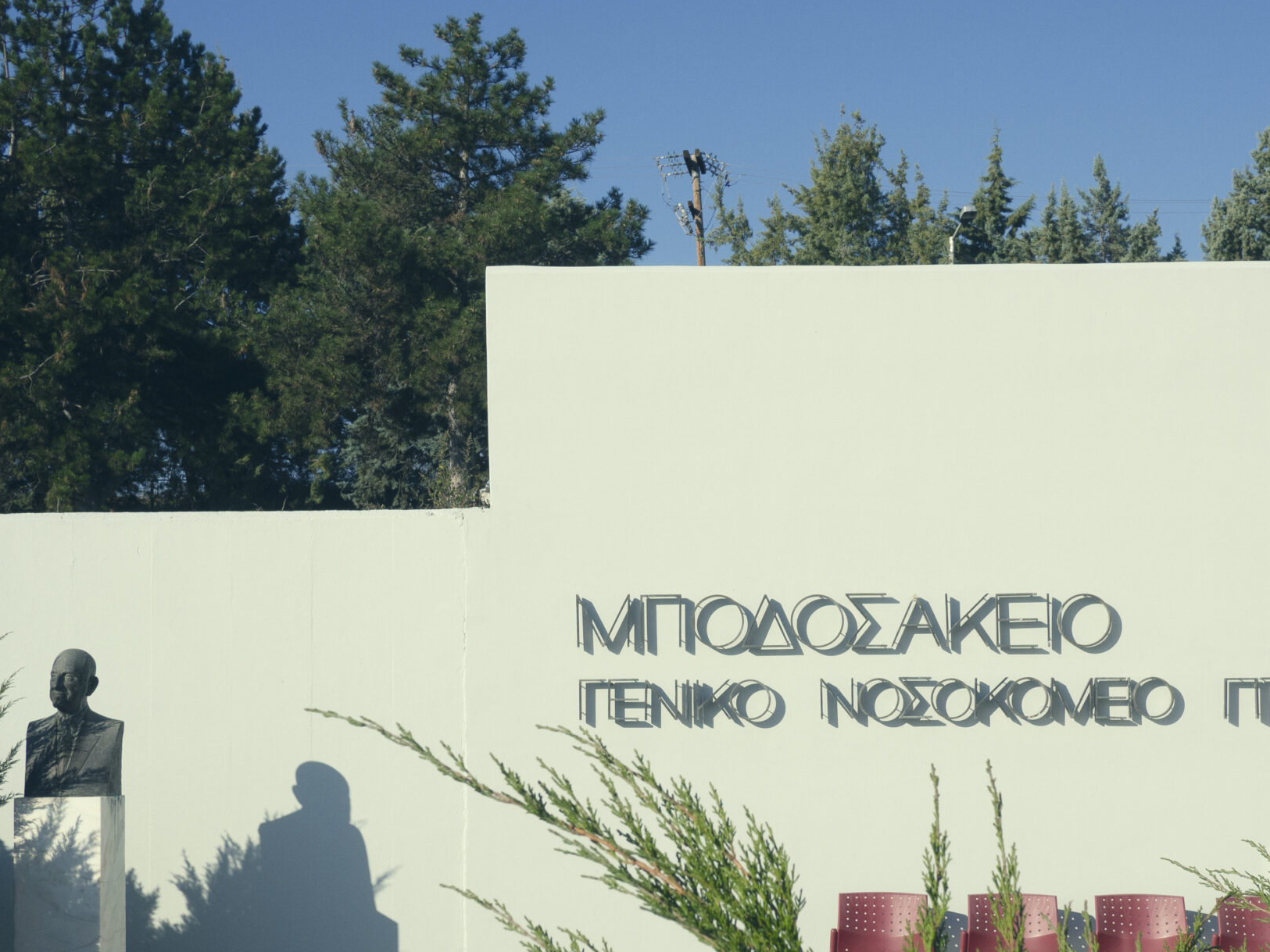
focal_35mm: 63
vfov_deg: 23.2
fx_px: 2312
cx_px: 695
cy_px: 616
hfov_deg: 30.7
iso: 200
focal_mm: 20
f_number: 6.3
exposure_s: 1/1000
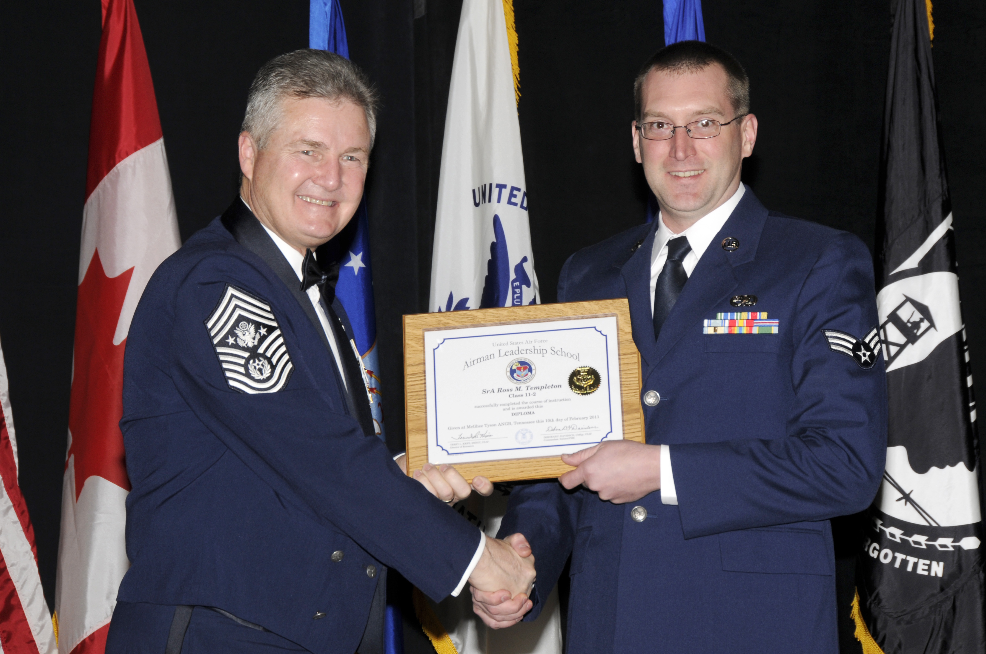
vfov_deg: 9.6
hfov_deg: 14.4
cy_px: 327
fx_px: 3896
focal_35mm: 142
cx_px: 493
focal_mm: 95
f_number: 11
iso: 200
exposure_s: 1/60
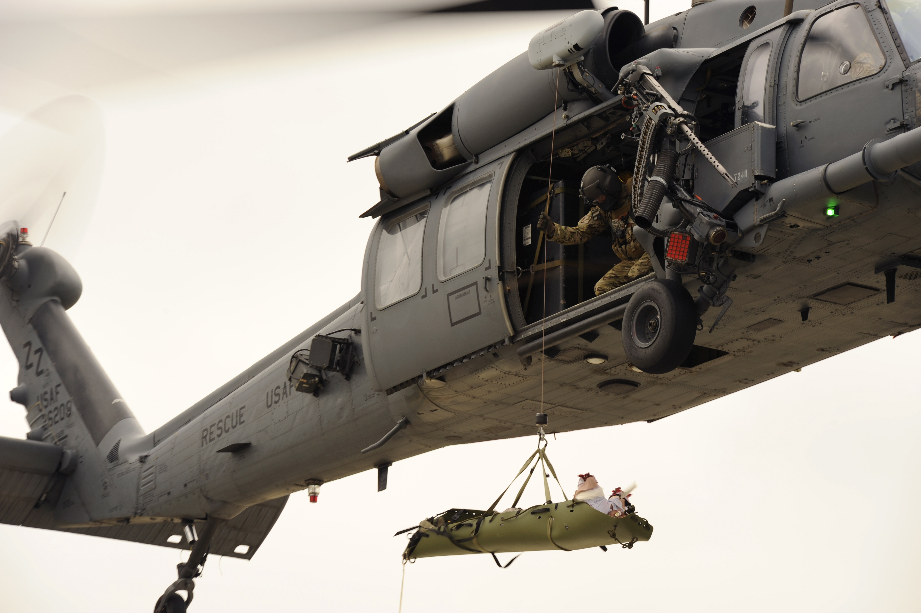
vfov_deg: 7.2
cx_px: 460
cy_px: 306
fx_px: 4858
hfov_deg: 10.8
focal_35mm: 190
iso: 200
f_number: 9
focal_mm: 190
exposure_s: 1/80
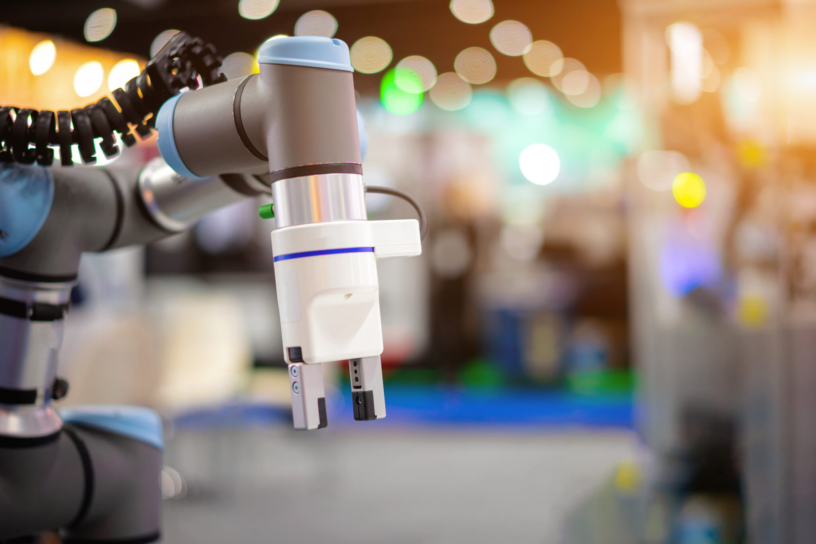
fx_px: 1246
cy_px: 272
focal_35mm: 55
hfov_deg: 36.2
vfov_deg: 24.6
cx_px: 408
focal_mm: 55
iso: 200
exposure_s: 1/100
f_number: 1.8
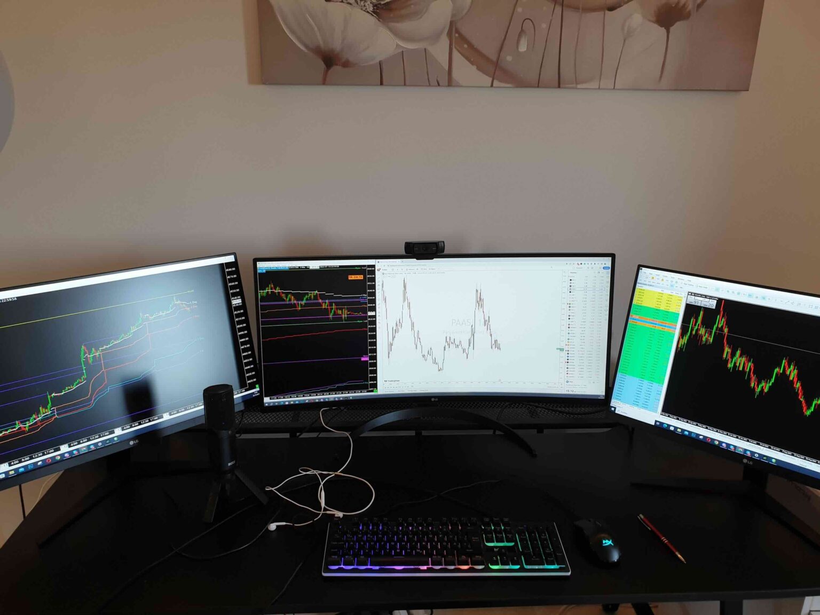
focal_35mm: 26
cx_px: 410
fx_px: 616
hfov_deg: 67.3
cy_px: 308
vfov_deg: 53.1
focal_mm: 4.3
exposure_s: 1/50
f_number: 2.4
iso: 80
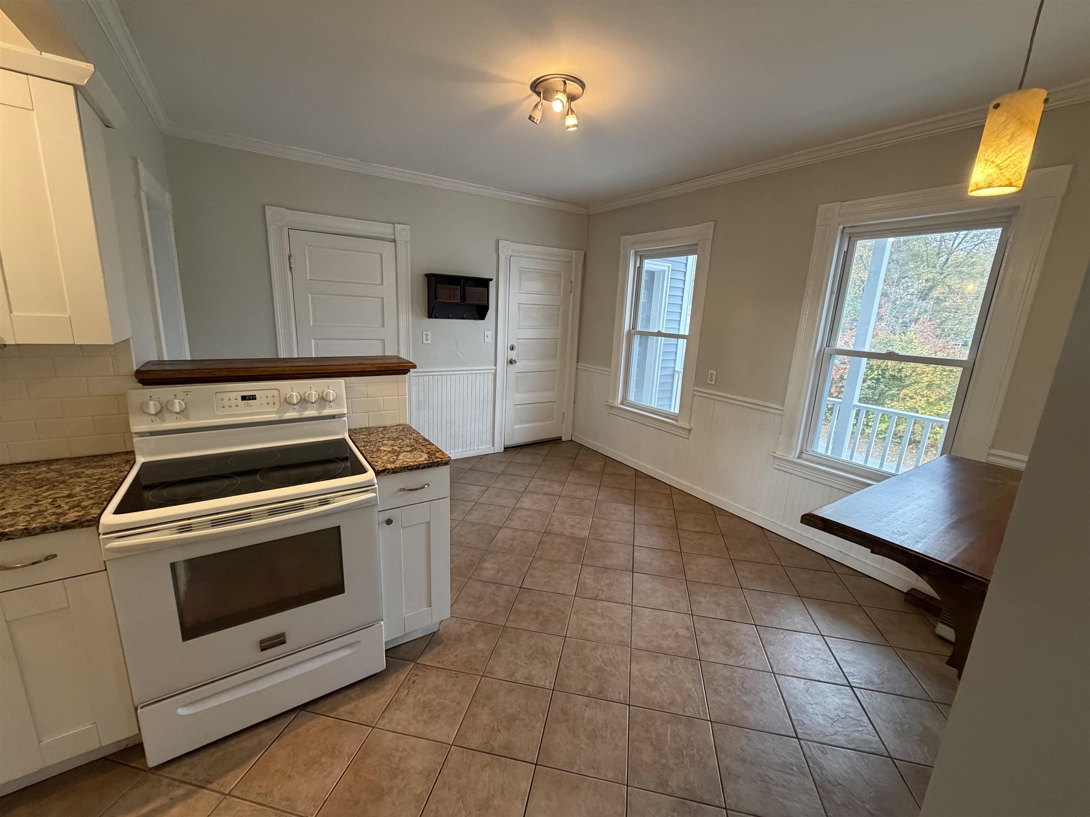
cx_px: 545
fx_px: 441
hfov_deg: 102.1
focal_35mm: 14
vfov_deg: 85.7
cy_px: 408
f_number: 2.2
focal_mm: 2.22
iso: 320
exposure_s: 1/60
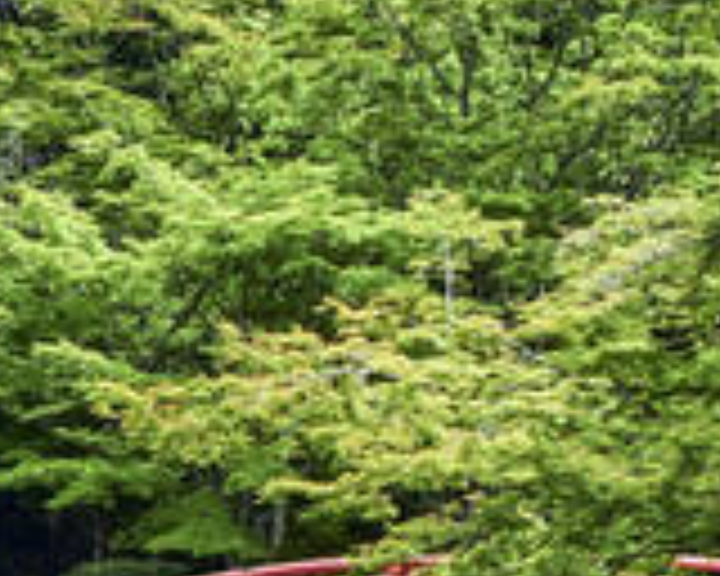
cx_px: -212
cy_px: 668
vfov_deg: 8.3
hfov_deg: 10.2
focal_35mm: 185
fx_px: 3942
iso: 400
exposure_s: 1/200
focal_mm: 30.2
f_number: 13
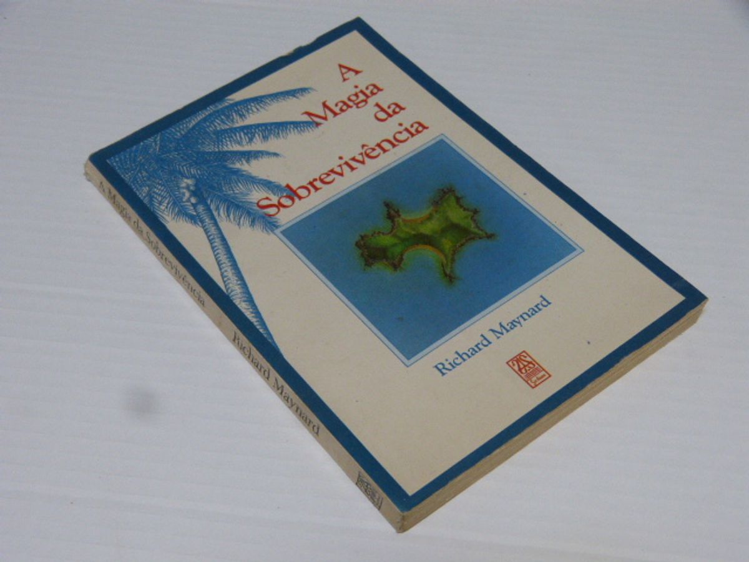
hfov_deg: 33.8
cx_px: 374
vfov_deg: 25.7
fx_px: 1233
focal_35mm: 57
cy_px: 281
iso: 400
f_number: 3.2
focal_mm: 10.2
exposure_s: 1/15
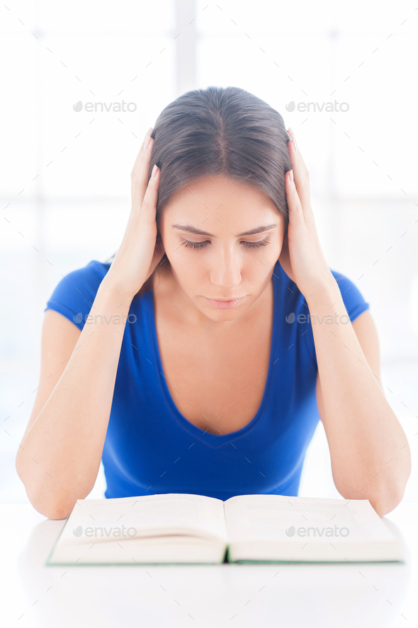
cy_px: 314
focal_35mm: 85
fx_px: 1483
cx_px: 209
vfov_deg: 23.9
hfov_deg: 16.0
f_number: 2.2
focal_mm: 85
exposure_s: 1/200
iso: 200
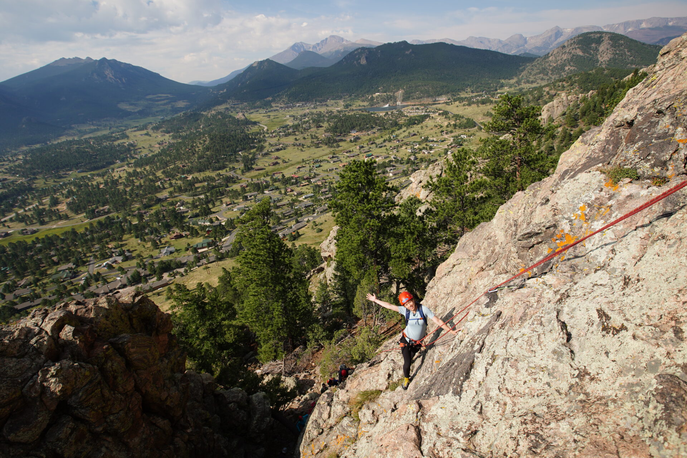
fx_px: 324
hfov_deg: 93.3
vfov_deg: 70.4
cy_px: 229
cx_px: 344
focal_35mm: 17
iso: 160
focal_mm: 17
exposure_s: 1/320
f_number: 7.1
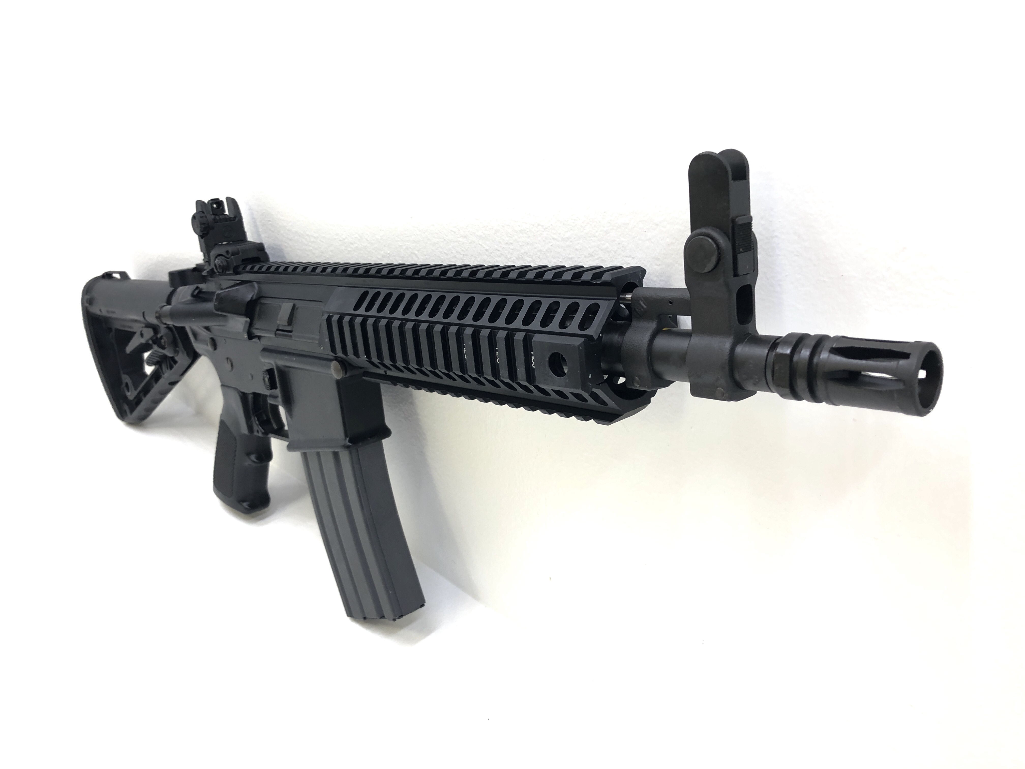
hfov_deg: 63.4
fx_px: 829
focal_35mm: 28
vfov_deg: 49.7
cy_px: 384
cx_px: 512
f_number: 1.8
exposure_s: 1/24
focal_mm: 3.99
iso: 40
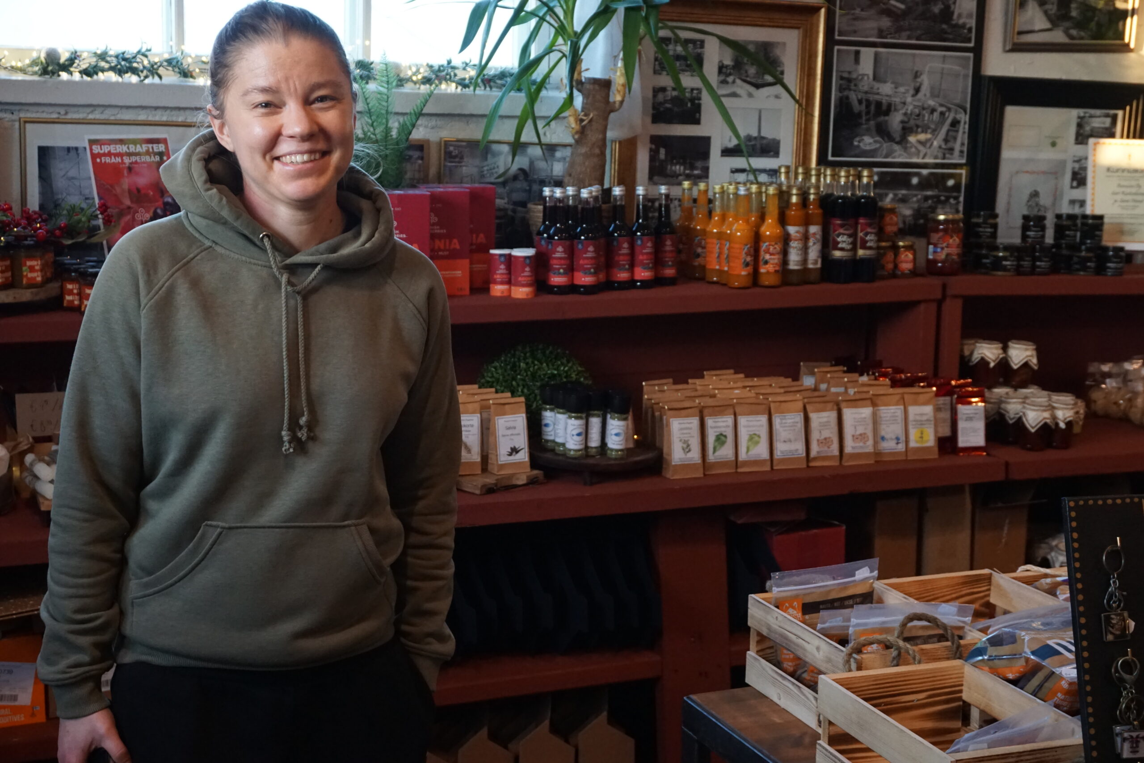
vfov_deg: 27.3
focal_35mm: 50
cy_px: 382
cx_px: 572
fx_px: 1573
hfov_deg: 40.0
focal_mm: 33
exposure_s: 1/60
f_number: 7.1
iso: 2500
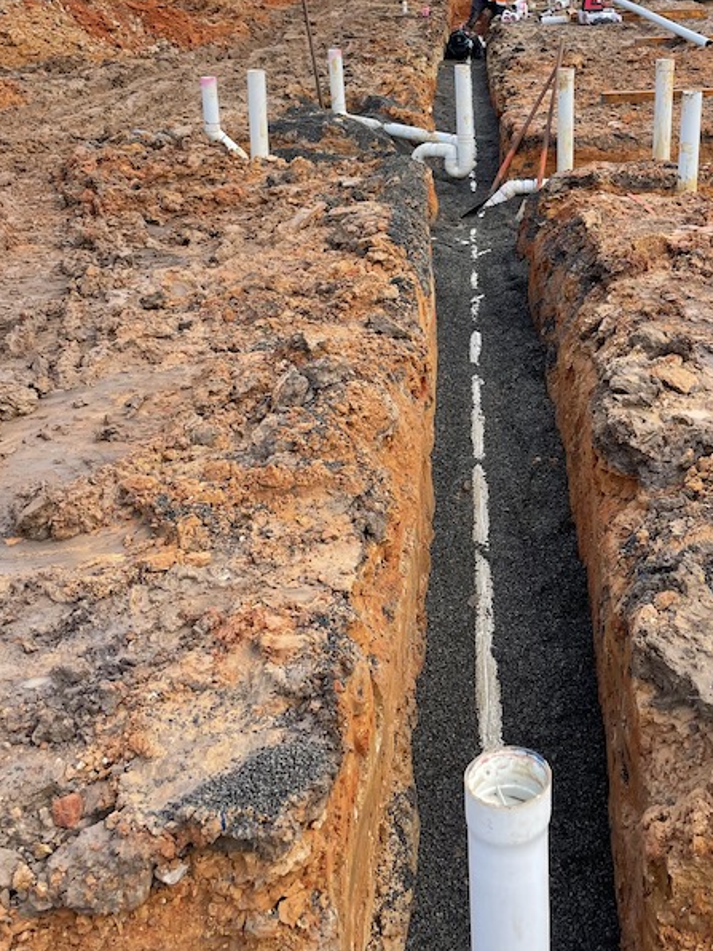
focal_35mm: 44
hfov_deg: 32.2
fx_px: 1208
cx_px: 547
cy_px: 308
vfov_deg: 42.3
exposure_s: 1/882
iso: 32
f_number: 1.6
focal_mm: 4.2
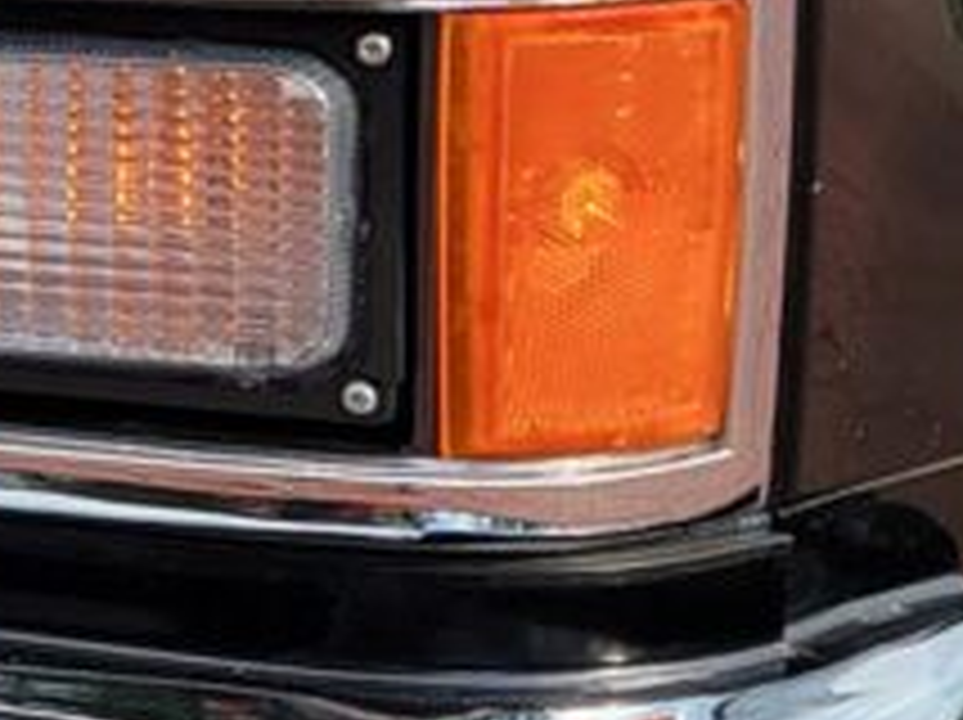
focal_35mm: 115
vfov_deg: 12.7
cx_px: -716
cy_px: -22
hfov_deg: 15.1
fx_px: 3196
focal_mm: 6.7
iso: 16
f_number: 1.8
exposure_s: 1/225
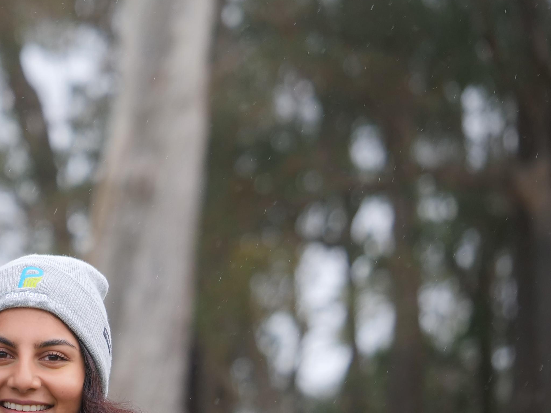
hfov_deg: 4.8
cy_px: 328
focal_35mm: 414
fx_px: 6590
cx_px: -59
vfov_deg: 3.6
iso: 200
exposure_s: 1/500
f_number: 3.2
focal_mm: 85
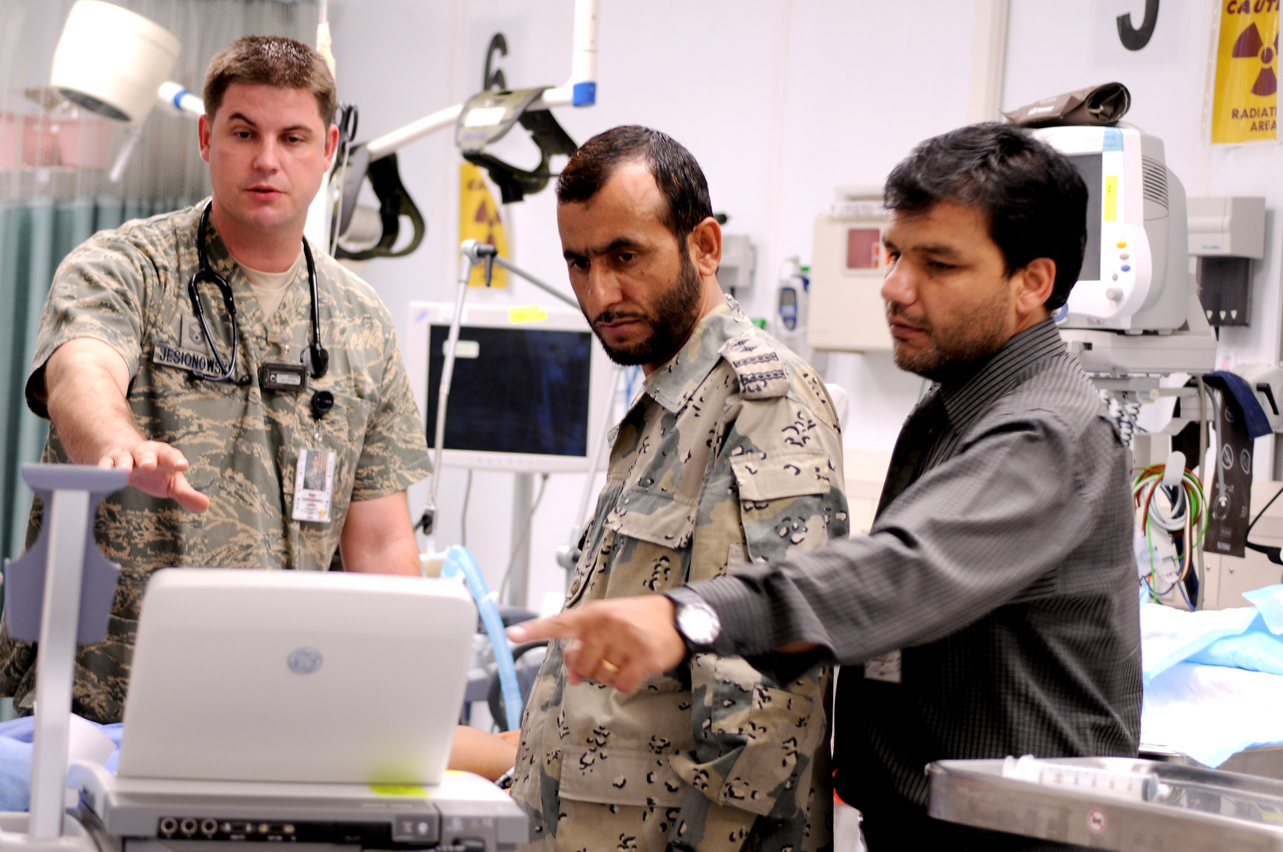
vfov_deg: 15.2
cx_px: 642
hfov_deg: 22.6
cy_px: 426
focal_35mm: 90
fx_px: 3204
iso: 200
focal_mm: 60
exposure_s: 1/50
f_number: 2.8
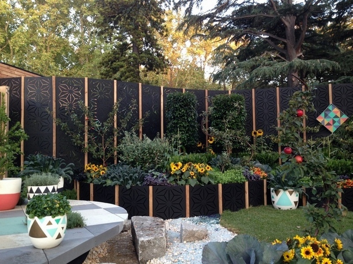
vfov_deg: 42.9
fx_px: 337
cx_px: 176
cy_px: 132
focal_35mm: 33
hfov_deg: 55.4
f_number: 2.4
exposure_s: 1/20
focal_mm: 4.12
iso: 50
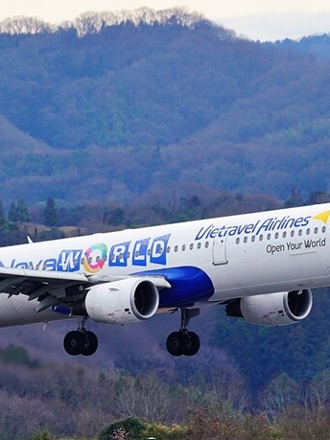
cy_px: 275
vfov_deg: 3.5
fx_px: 7198
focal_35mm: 566
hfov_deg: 2.6
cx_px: 104
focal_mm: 300
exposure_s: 1/1000
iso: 800
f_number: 6.3
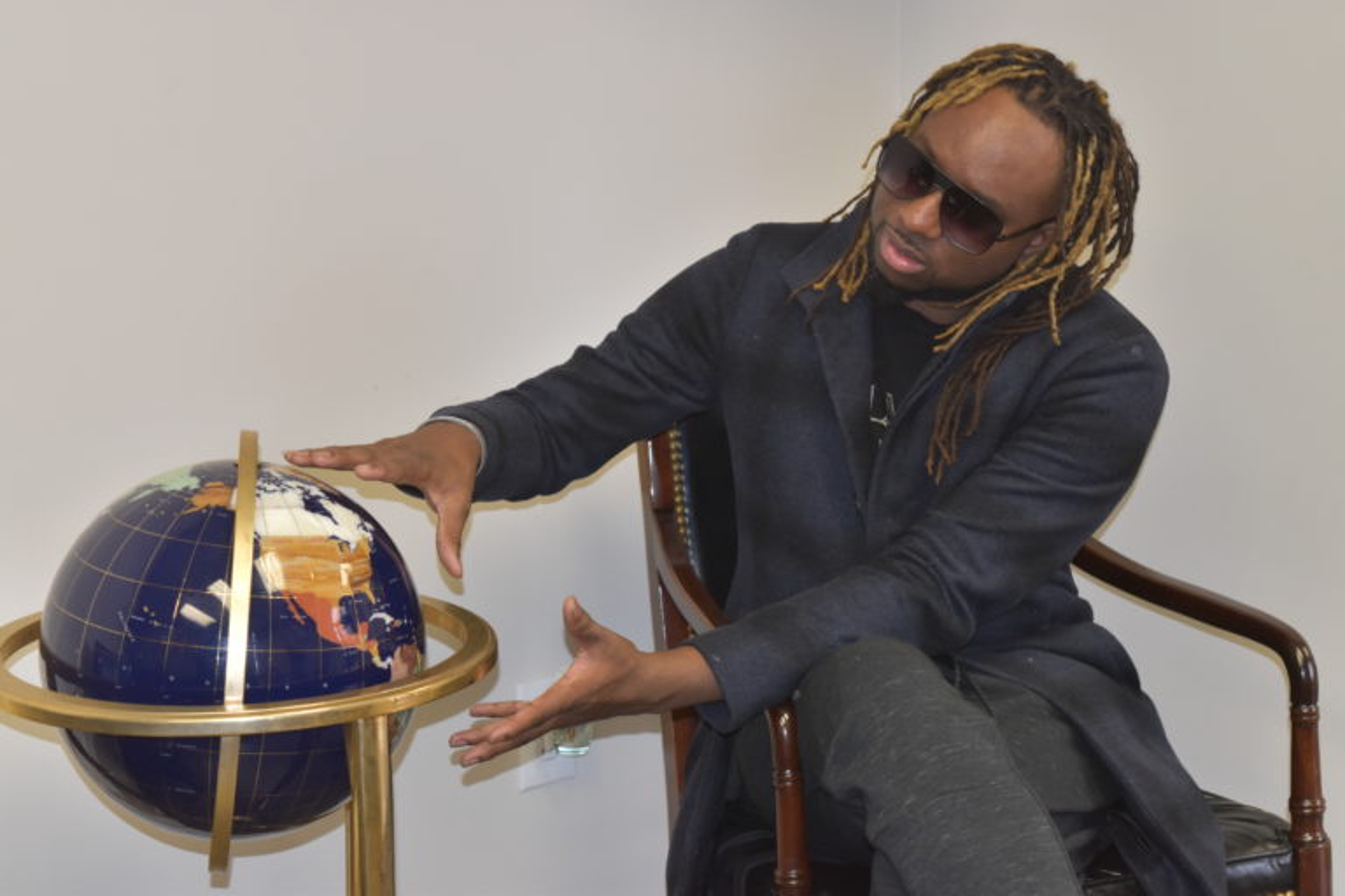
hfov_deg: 24.6
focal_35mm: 82
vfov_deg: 16.6
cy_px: 448
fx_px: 3082
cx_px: 672
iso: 800
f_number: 5.6
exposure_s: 1/100
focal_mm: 55
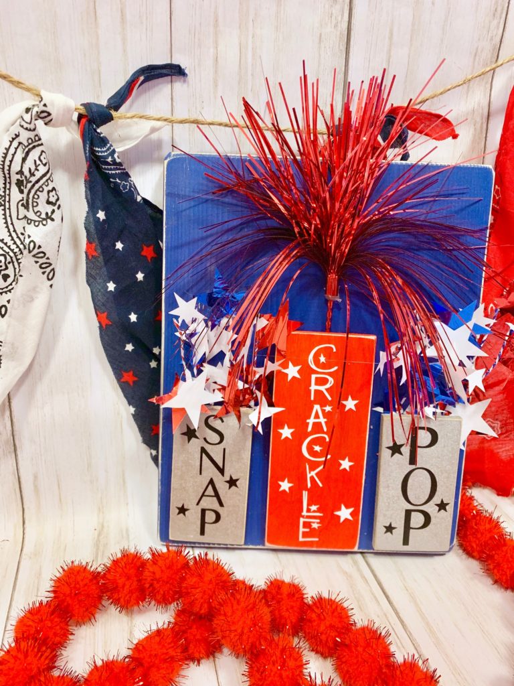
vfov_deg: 67.3
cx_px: 257
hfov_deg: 53.1
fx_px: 515
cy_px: 343
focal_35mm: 26
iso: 320
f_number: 1.8
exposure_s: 1/60
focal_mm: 4.25
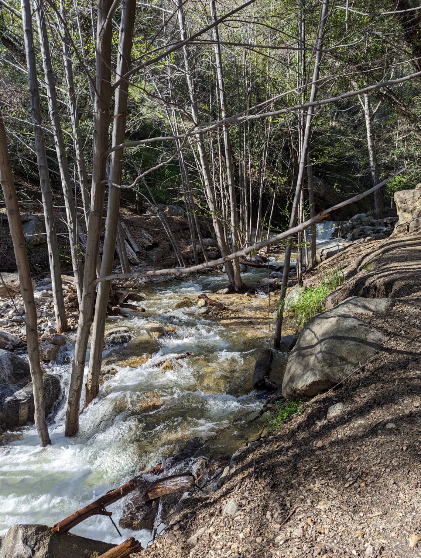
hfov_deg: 56.9
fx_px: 388
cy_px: 279
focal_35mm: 24
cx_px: 210
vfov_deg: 71.5
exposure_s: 1/690
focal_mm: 6.81
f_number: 1.85
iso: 41
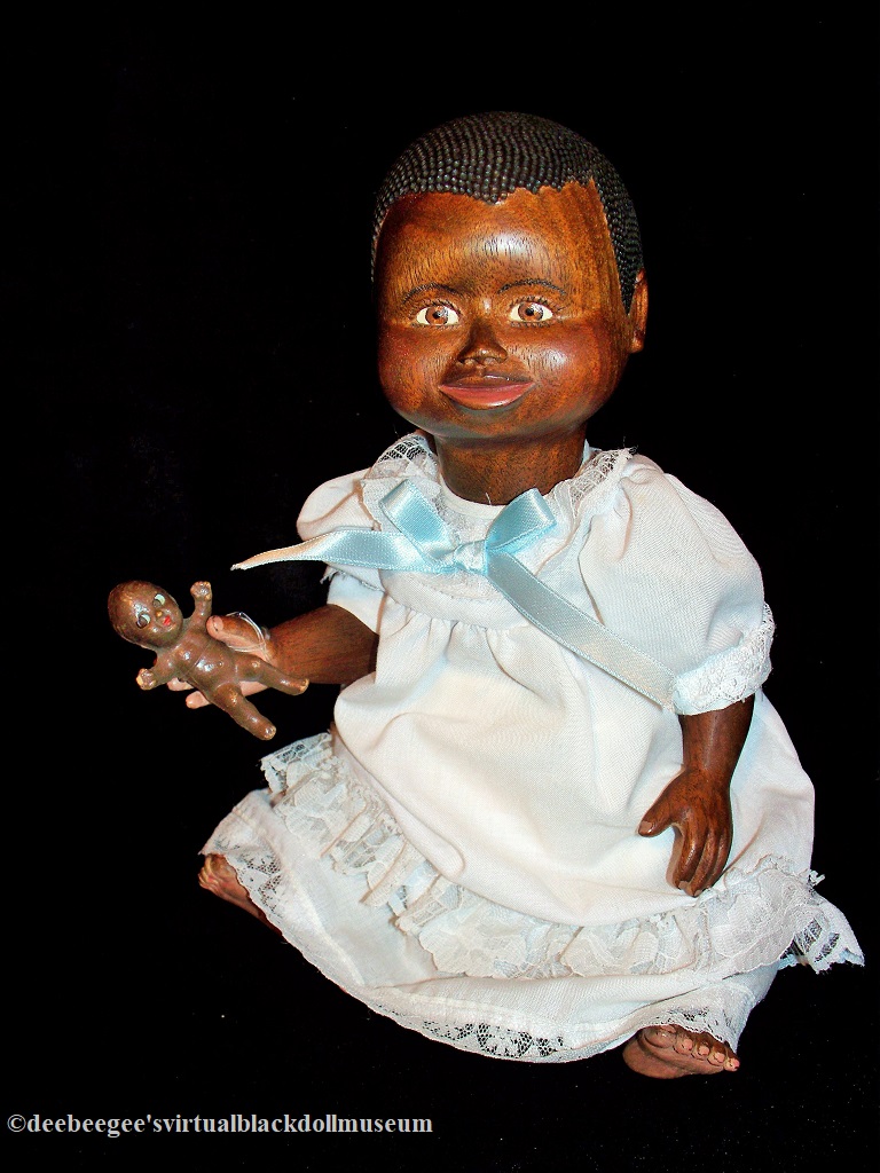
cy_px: 586
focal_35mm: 36
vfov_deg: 51.4
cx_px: 440
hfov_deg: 39.7
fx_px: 1220
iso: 64
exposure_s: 1/60
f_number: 2.8
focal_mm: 7.54
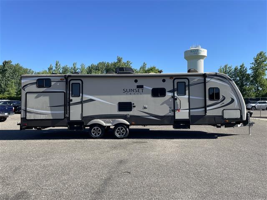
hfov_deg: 67.3
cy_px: 100
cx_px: 134
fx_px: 201
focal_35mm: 26
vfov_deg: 53.1
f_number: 1.6
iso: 32
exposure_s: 1/2020
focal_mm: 4.2
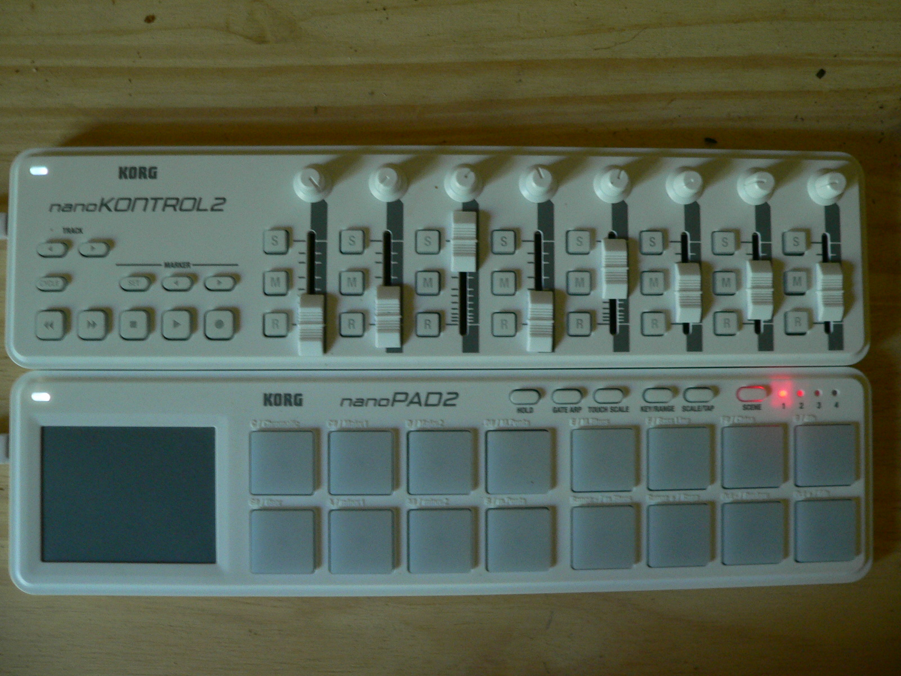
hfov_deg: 49.0
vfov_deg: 37.7
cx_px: 450
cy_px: 338
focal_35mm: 38
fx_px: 989
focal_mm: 6.3
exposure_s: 1/25
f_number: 2.8
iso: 200
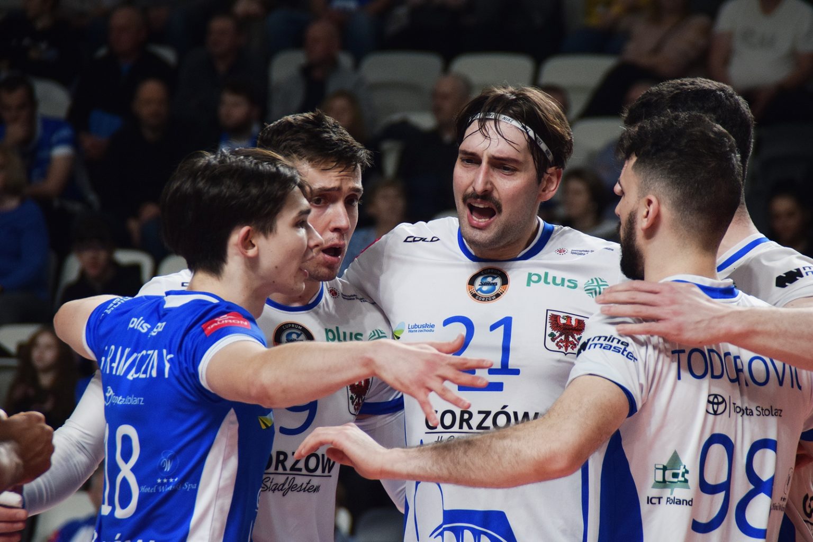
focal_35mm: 300
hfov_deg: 6.9
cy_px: 271
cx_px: 406
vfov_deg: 4.6
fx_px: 6774
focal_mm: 200
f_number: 6.3
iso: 1250
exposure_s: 1/500
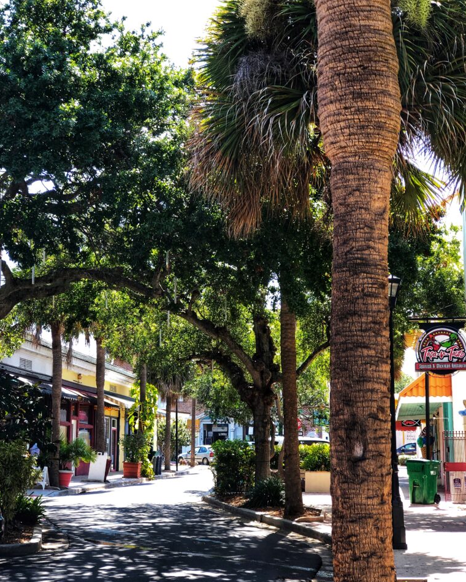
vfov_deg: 31.5
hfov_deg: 25.4
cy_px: 291
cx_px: 231
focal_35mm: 60
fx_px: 1034
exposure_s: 1/120
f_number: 2.8
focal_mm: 6.6
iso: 32
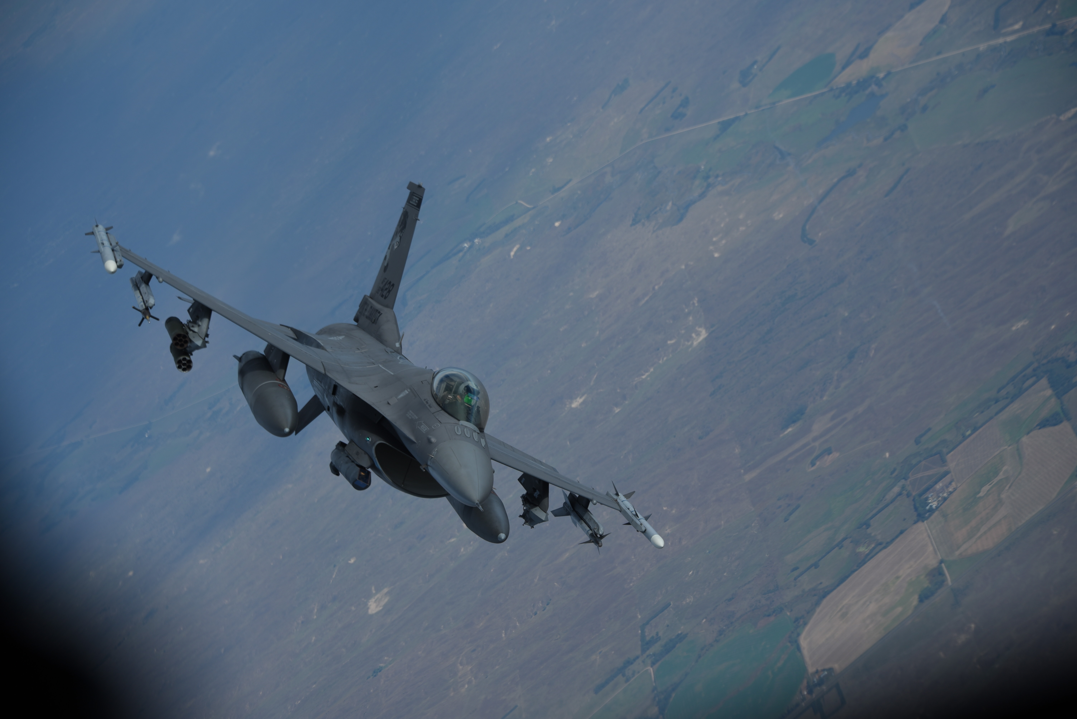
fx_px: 3741
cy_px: 360
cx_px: 538
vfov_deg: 11.0
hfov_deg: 16.4
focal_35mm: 125
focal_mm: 125
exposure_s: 1/640
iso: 100
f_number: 7.1
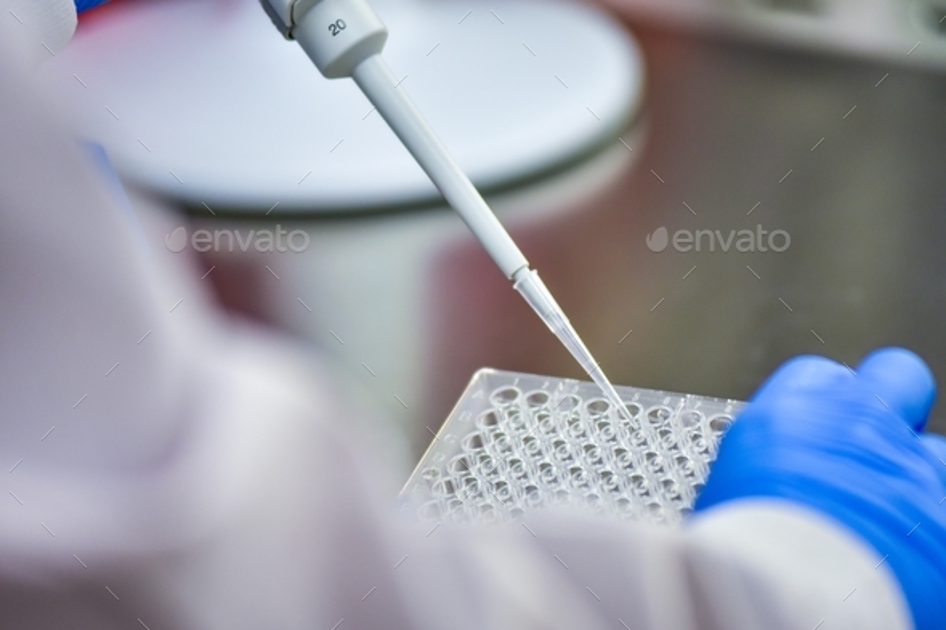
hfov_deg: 10.3
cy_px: 315
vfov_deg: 6.9
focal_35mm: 200
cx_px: 473
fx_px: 5254
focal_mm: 200
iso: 800
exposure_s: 1/320
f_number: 4
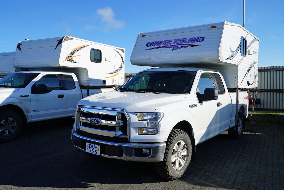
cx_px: 142
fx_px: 245
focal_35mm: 31
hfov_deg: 60.2
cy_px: 95
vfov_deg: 42.4
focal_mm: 31
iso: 100
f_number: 9
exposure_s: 1/125
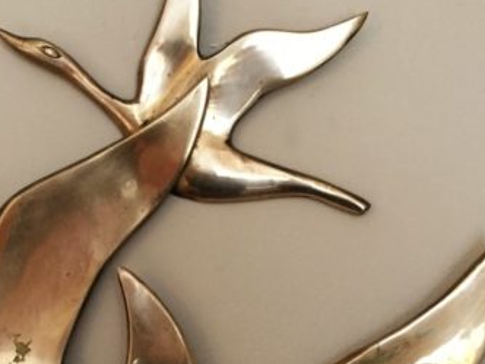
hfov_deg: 28.8
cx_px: 174
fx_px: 939
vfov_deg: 21.5
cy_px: 322
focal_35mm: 67
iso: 250
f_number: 2.2
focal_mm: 4.15
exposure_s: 1/24
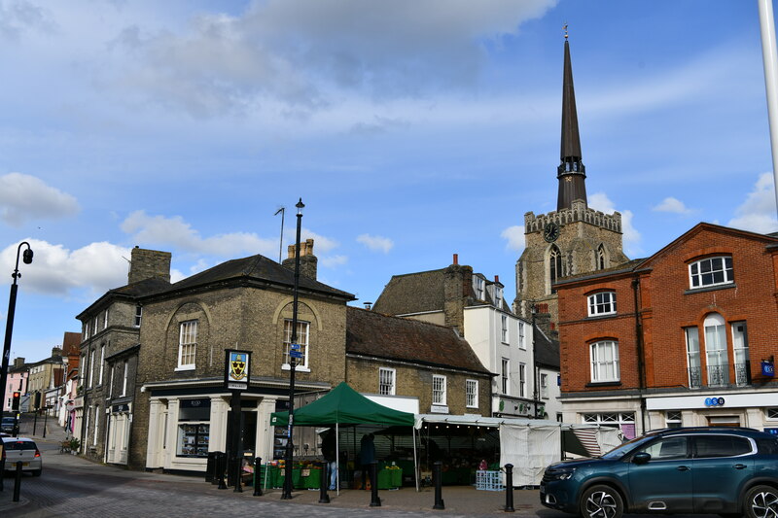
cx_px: 389
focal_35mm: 38
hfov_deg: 50.7
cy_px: 259
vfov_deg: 35.0
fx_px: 821
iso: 160
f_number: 8
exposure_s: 1/800
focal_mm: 38
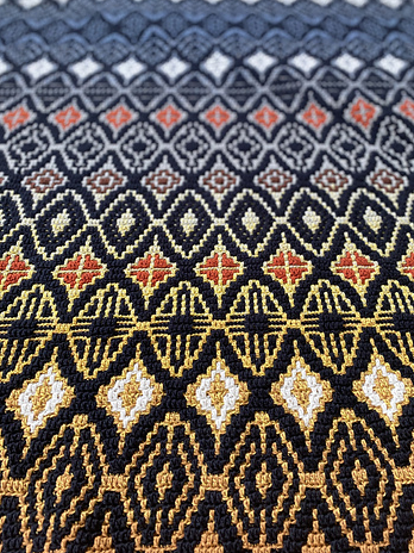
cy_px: 265
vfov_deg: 63.4
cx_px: 212
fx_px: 446
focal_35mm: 28
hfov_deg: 49.7
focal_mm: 4.25
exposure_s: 1/60
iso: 160
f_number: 1.8
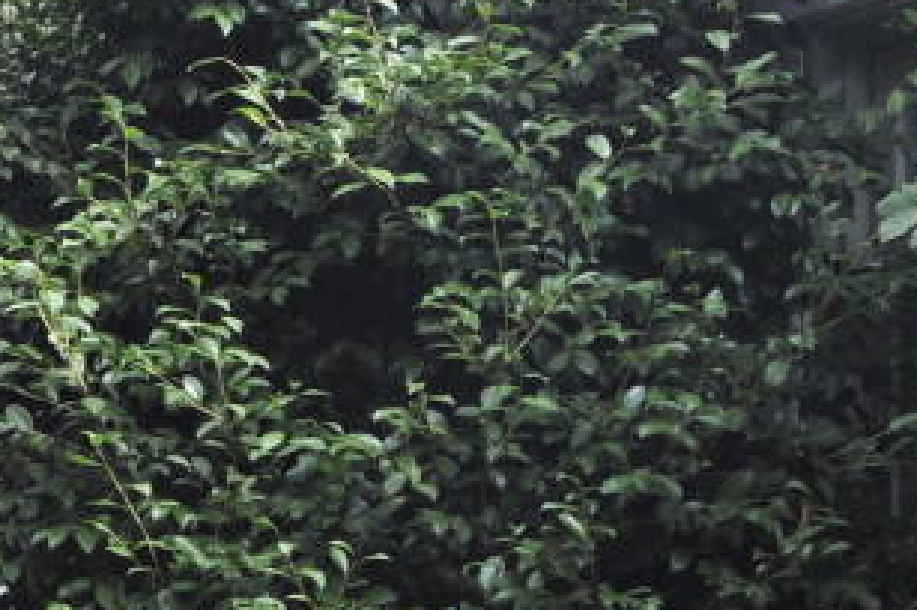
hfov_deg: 11.9
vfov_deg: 7.9
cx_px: -363
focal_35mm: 167
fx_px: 4249
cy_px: 1174
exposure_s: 1/250
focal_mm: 35
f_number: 8
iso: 400
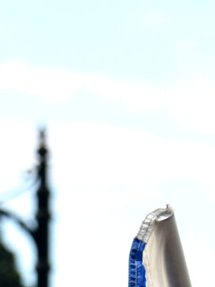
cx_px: -68
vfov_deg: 3.0
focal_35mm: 660
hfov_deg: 2.2
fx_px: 5472
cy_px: 646
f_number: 5.6
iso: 200
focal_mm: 98
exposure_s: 1/640
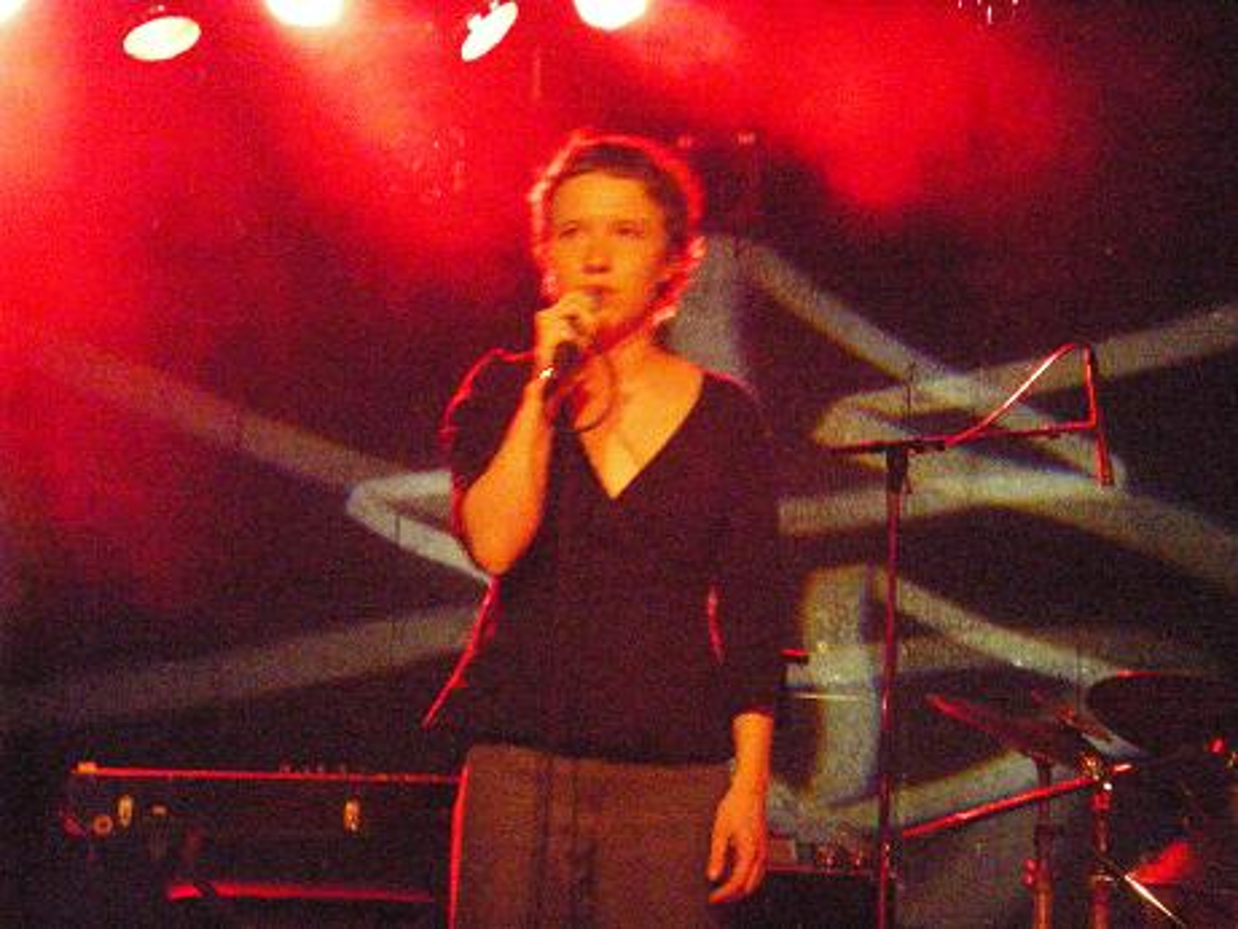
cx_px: 619
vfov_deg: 19.9
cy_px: 464
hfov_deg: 26.3
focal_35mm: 74
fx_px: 2647
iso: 3200
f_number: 4.6
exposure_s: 1/15
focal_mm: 12.3
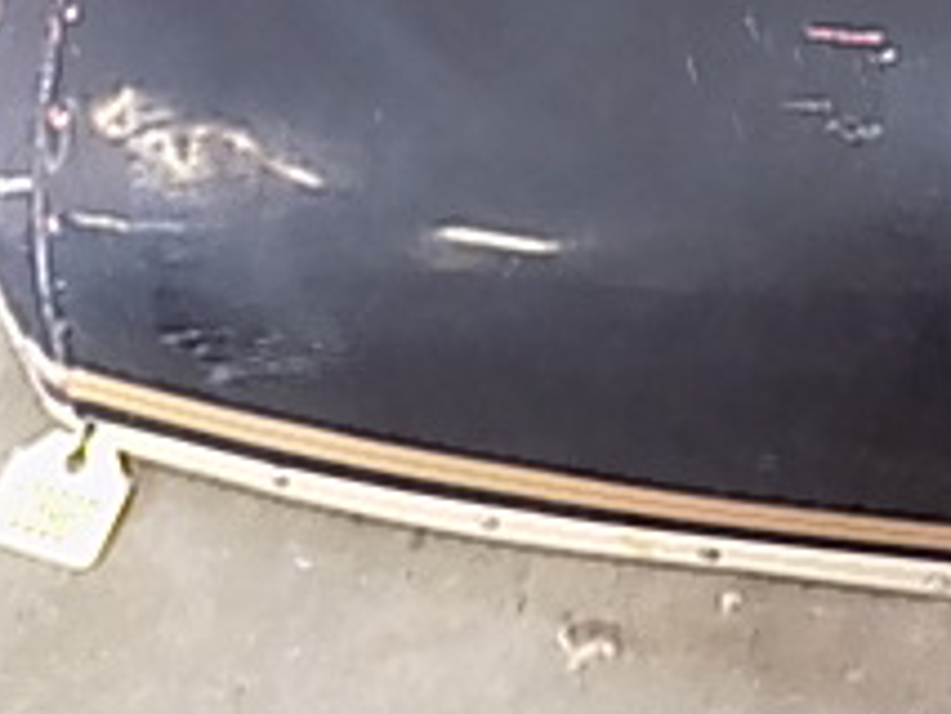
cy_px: -9
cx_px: 830
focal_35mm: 69
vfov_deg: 20.6
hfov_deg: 27.3
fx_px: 1897
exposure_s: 1/6
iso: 400
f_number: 3.1
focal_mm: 4
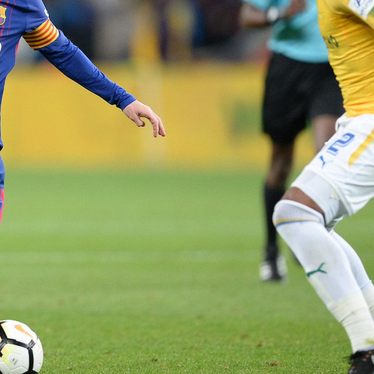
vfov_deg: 2.0
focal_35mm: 890
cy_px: 67
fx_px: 10879
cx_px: -40
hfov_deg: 2.0
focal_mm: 400
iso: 2500
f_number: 3.2
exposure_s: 1/1000
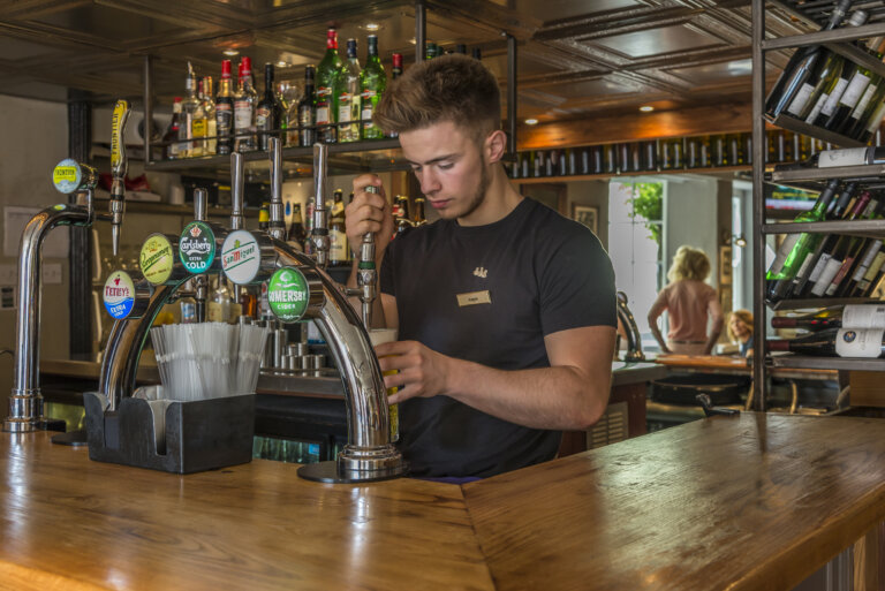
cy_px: 296
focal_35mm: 44
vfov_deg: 30.6
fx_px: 1082
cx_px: 442
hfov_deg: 44.5
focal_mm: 44
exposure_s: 1/40
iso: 1000
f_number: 6.3
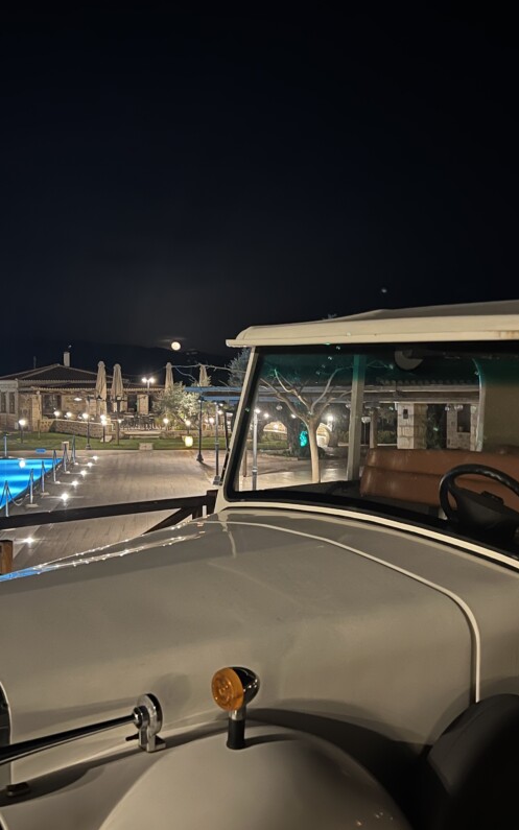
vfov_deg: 52.7
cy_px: 414
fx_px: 837
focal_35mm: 37
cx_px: 206
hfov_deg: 34.3
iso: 640
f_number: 1.5
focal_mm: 5.7
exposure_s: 1/9
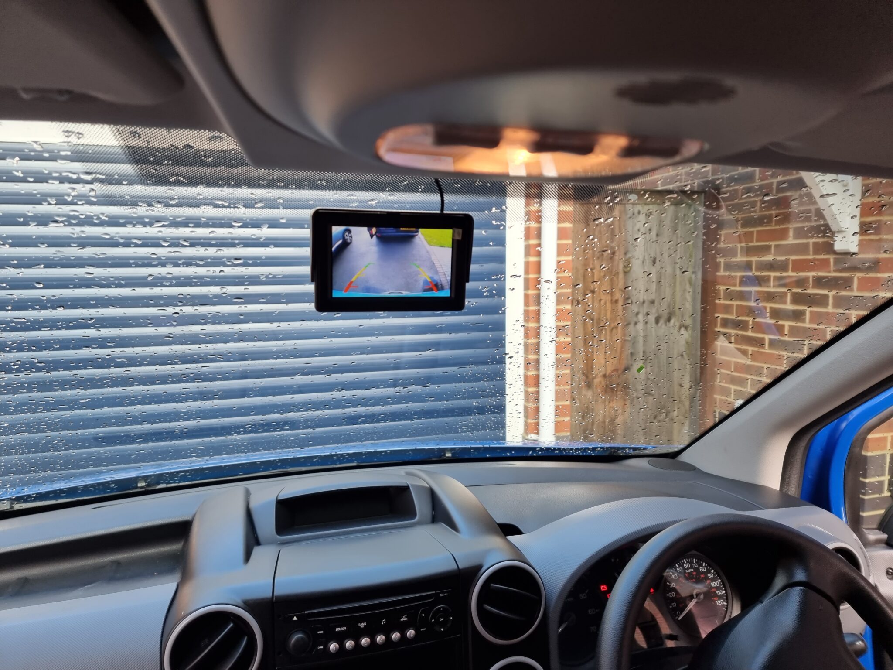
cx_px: 446
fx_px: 619
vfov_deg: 56.8
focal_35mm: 24
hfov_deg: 71.6
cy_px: 335
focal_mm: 6.7
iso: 50
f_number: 1.8
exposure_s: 1/100
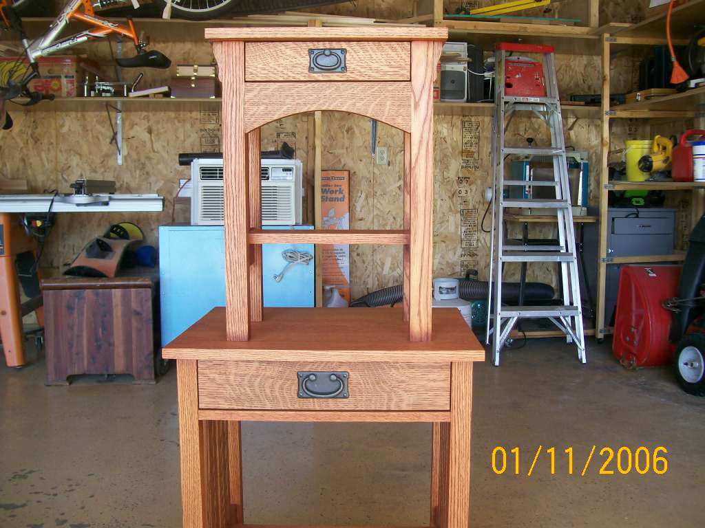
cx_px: 352
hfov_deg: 51.4
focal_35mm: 36
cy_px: 264
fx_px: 733
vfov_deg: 39.7
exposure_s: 1/78.1
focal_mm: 6
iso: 80
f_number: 2.7
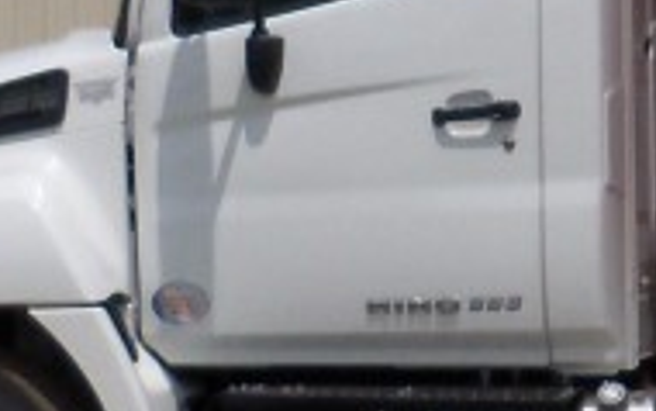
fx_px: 3578
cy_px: 10
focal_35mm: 200
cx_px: 908
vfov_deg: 6.6
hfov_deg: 10.2
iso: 64
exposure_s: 1/500
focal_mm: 6.2
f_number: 6.2
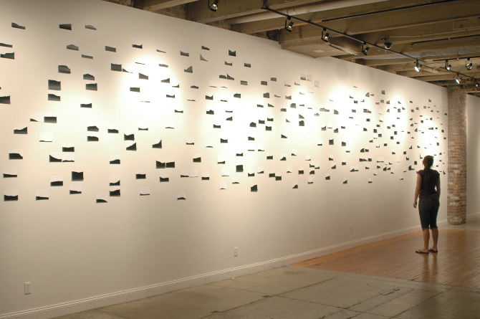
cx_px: 240
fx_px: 559
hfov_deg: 46.4
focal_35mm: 42
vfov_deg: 31.8
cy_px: 160
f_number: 3.5
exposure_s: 1/30
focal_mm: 28
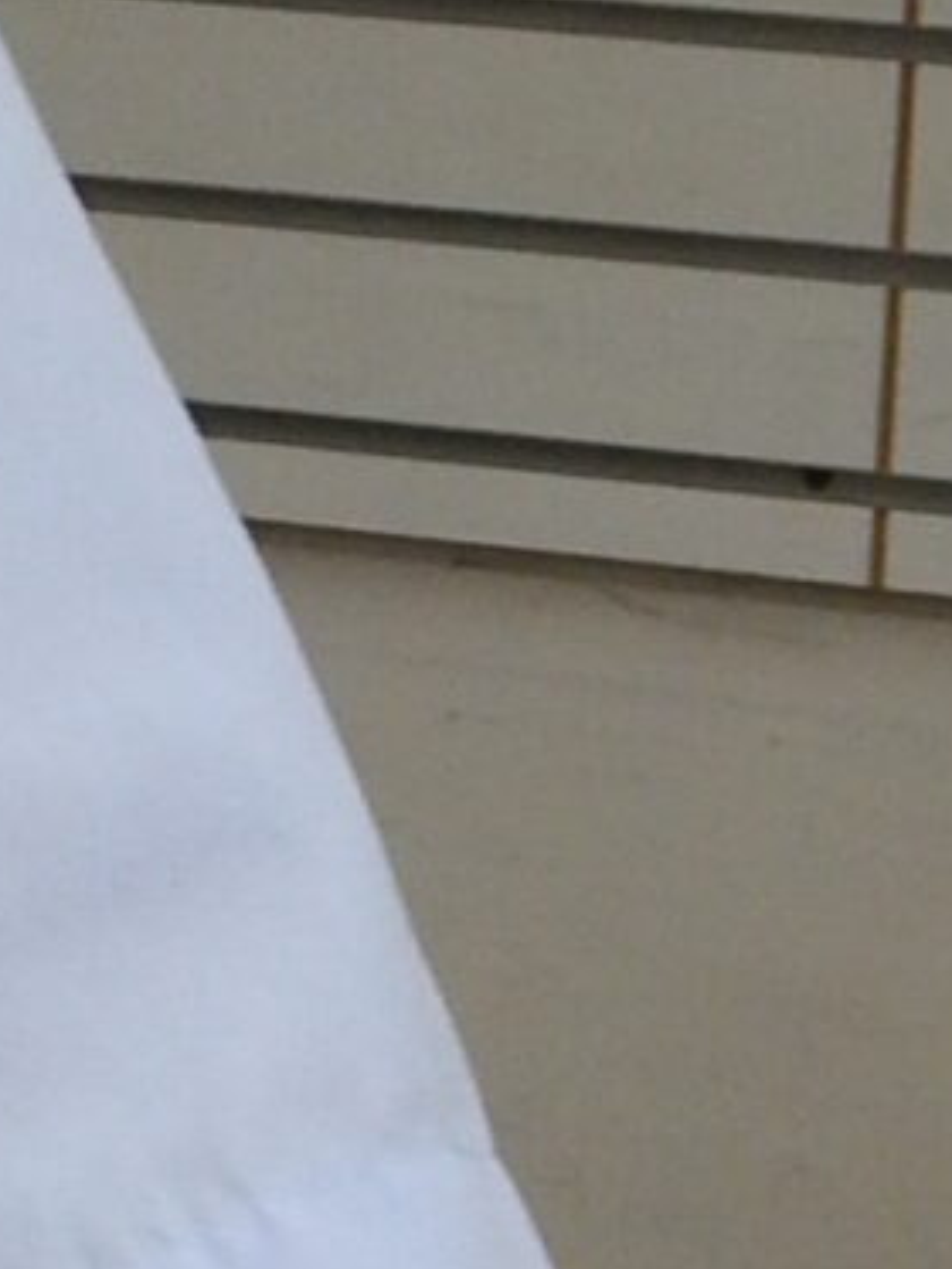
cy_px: 507
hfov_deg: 5.4
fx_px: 9565
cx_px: -1683
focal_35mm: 261
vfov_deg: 7.6
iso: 180
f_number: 3.4
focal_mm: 6.8
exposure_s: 1/30
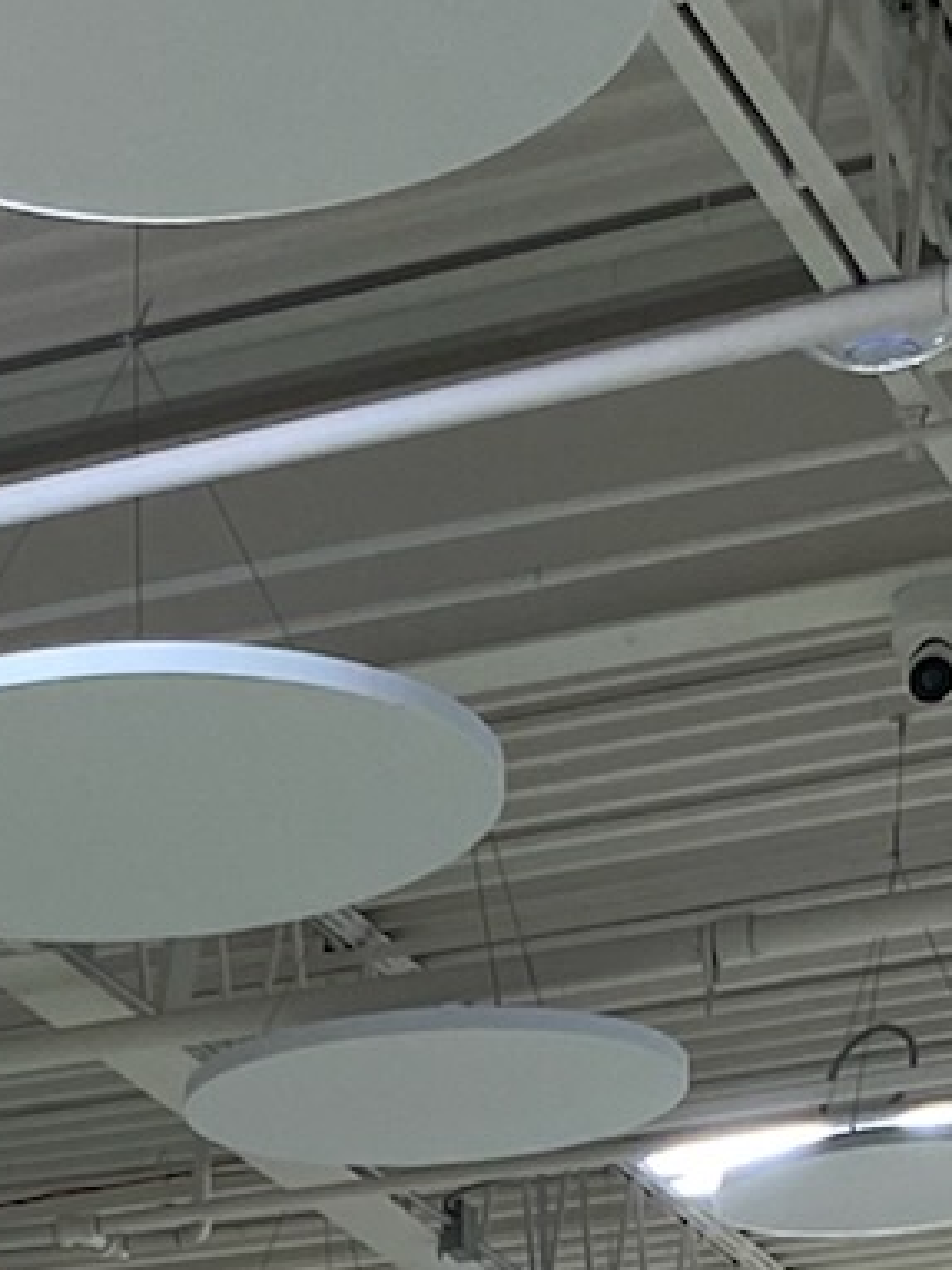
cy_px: 3203
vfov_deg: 11.4
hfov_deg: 10.1
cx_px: -789
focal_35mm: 139
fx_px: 5100
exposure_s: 1/120
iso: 50
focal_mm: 4.25
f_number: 1.8
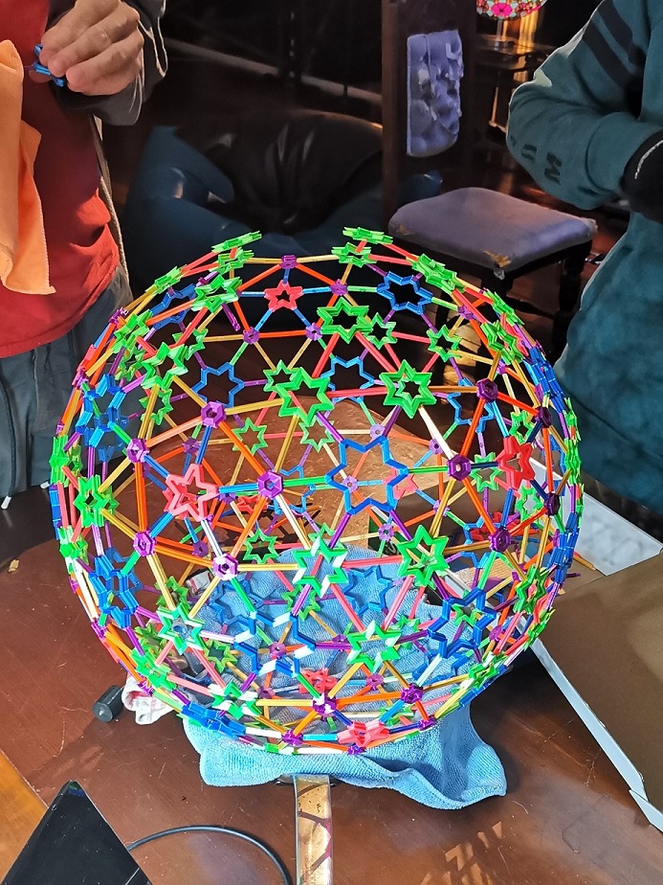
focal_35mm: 43
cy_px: 442
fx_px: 1098
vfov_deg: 43.9
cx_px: 332
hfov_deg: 33.6
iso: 400
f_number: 1.8
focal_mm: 5.58
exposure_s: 4
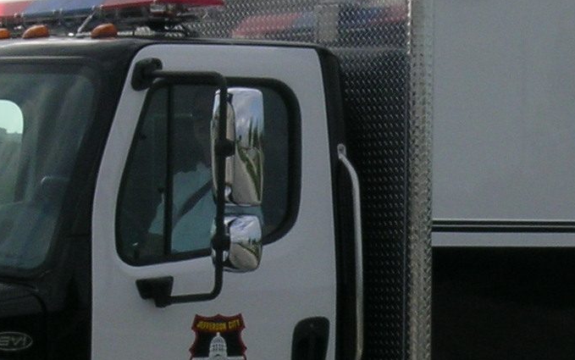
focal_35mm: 186
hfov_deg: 11.2
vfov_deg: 7.1
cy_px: 265
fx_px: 2916
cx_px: 384
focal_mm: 9.5
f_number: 7.4
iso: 50
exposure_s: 1/209
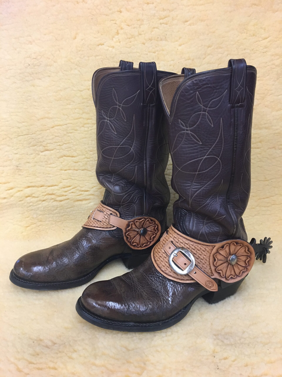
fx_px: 315
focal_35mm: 29
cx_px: 141
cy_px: 188
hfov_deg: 48.2
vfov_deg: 61.7
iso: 160
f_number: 2.2
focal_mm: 4.15
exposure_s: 1/30
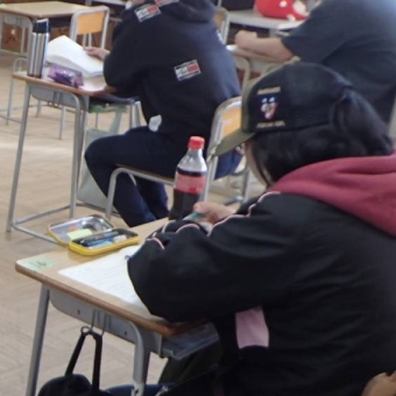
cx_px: -222
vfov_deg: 22.2
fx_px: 1010
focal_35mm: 78
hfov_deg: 19.1
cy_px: 196
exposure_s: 1/60
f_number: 2
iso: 100
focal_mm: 4.5
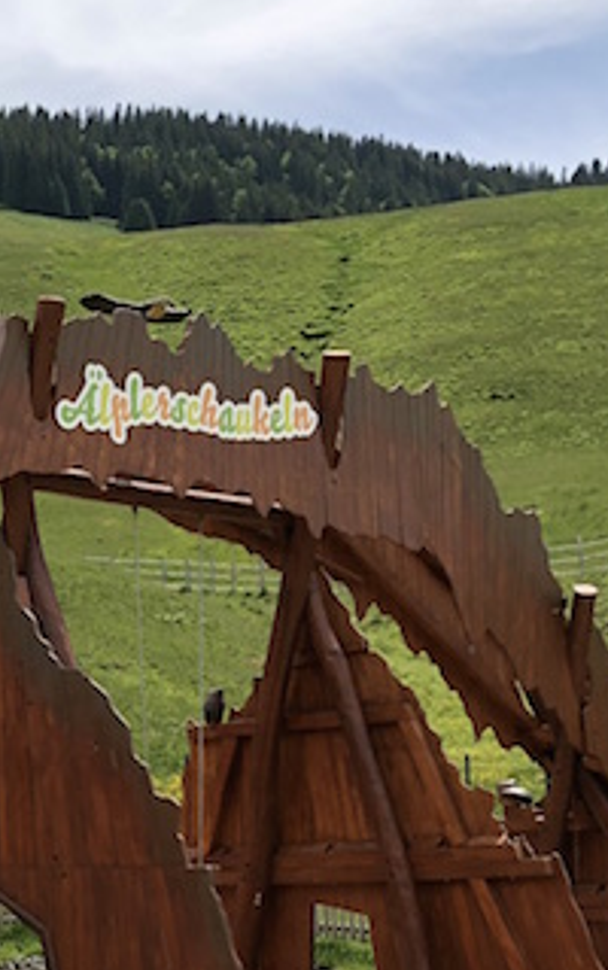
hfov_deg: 14.9
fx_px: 2090
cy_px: 739
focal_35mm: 79
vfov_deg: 25.8
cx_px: -413
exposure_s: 1/1845
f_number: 1.8
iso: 20
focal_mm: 3.99
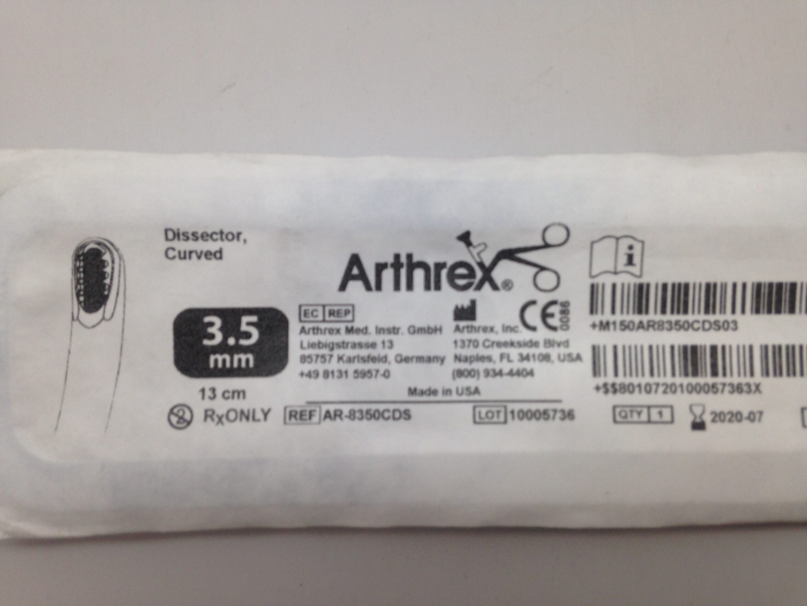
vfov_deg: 42.9
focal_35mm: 33
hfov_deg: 55.4
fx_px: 769
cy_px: 303
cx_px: 404
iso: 50
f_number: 2.4
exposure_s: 1/60
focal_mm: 4.12
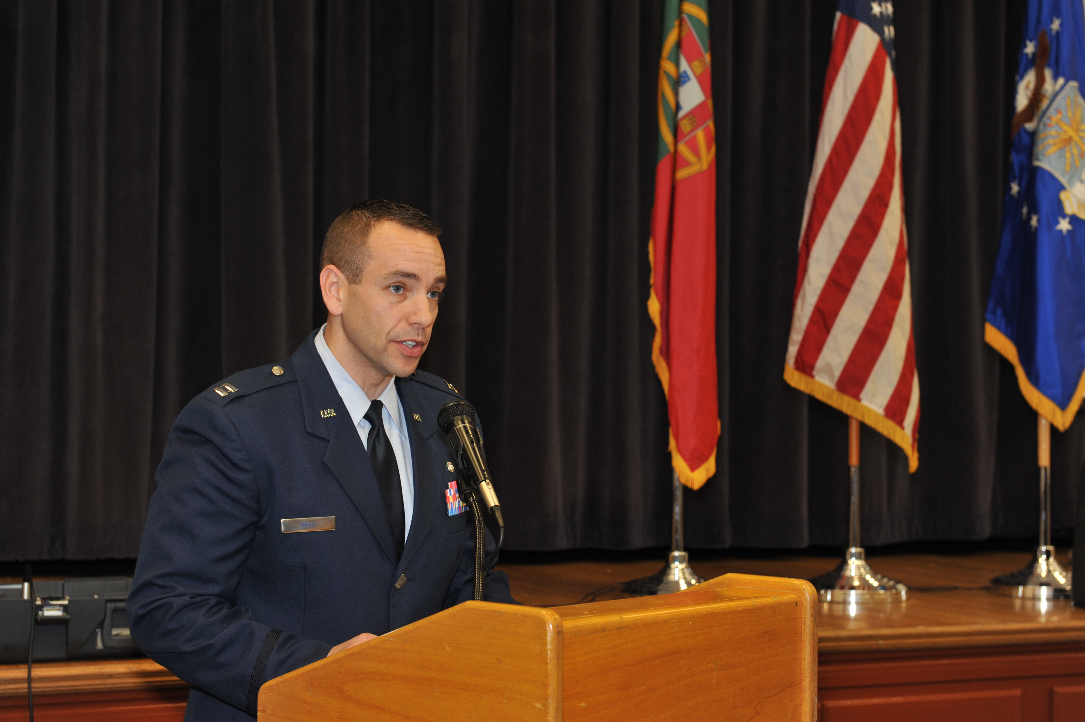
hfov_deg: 28.9
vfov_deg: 19.4
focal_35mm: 70
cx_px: 542
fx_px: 2108
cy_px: 361
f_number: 7.1
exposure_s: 1/80
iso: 1000
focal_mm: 70
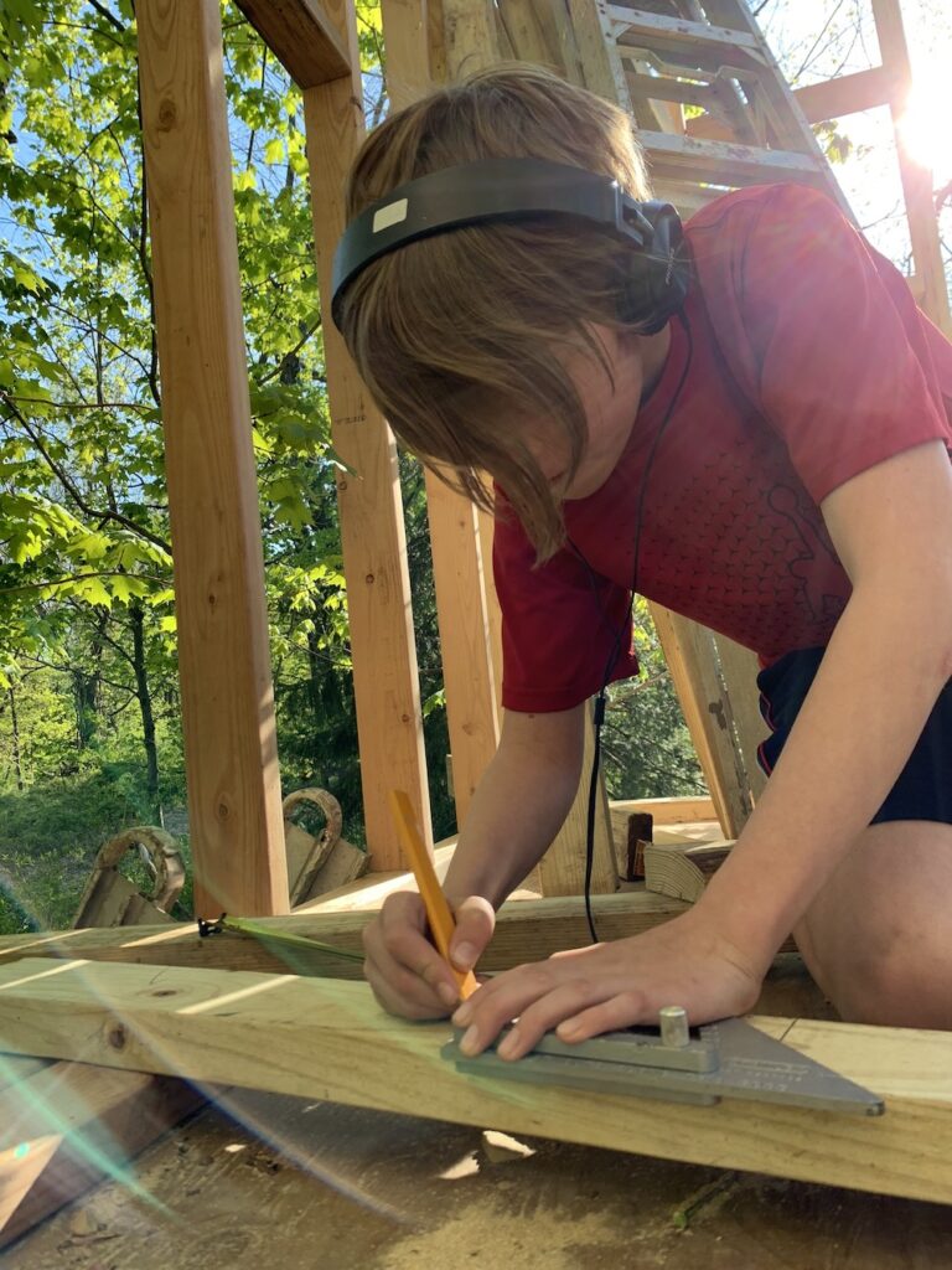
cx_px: 476
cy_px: 635
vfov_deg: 67.3
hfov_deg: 53.1
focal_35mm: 26
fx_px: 953
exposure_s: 1/255
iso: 25
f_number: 1.8
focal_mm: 4.25
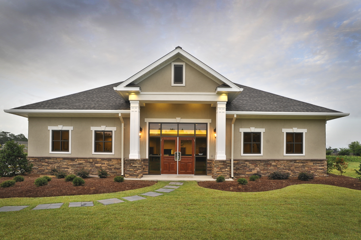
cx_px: 180
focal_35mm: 20
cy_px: 120
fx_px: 200
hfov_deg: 84.0
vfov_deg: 61.8
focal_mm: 20
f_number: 8
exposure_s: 1/20
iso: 200
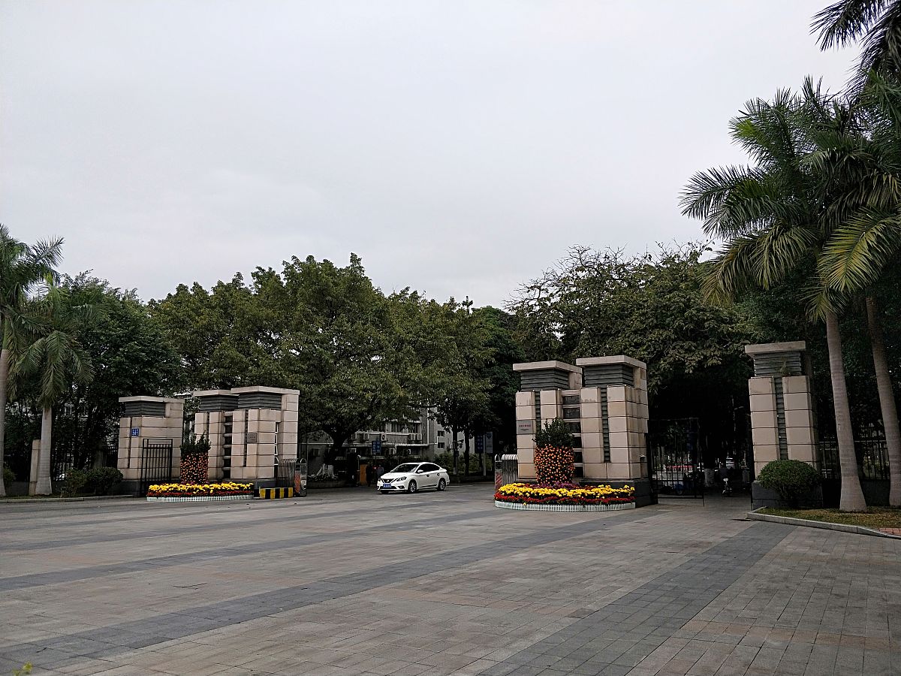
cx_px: 450
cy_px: 338
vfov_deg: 54.9
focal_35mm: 25
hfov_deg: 69.4
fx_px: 651
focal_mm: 4.27
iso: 33
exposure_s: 1/988
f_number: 1.7
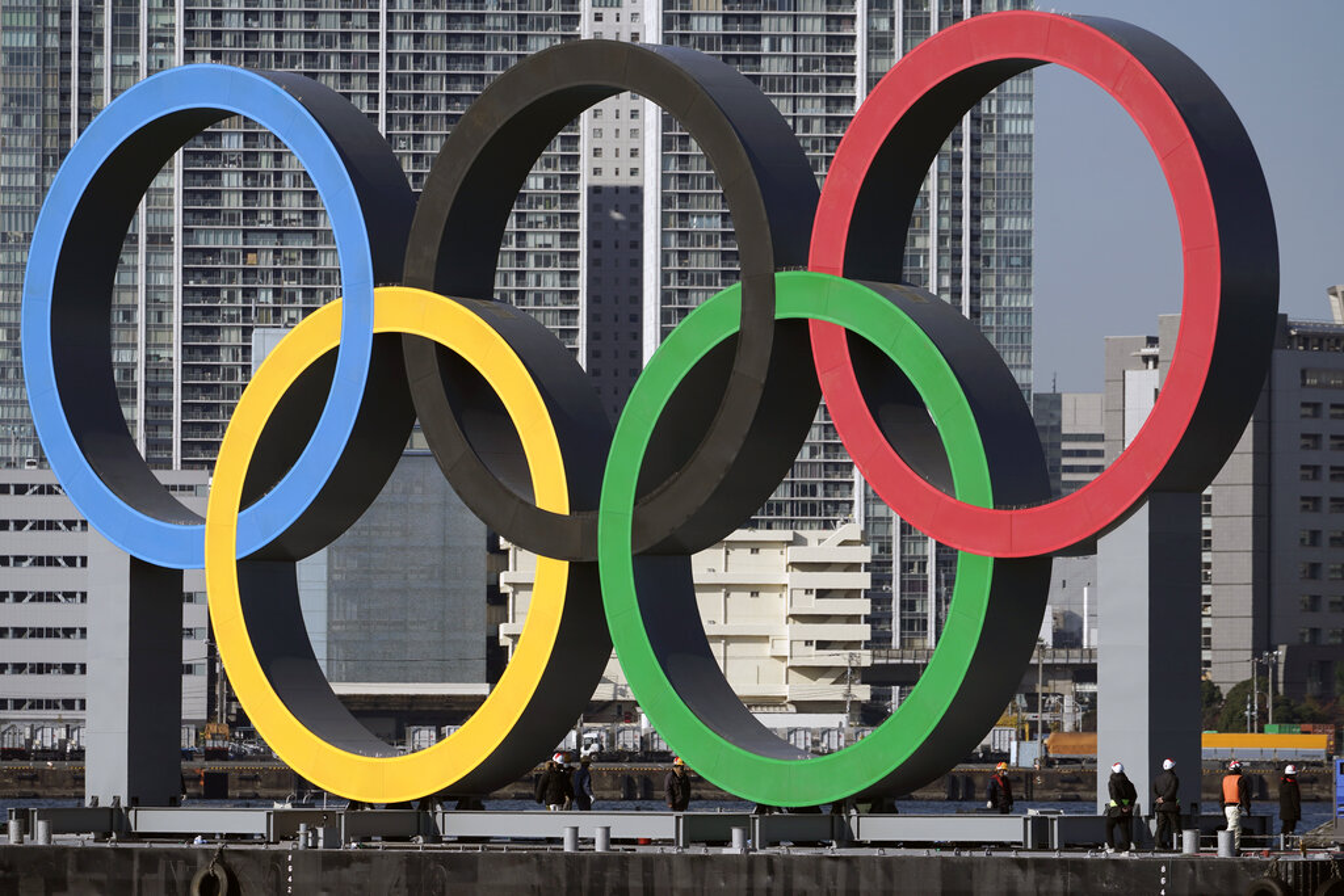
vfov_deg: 5.4
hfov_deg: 8.0
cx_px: 672
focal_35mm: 256
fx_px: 9558
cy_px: 448
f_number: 9
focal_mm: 256
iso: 200
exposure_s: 1/1000
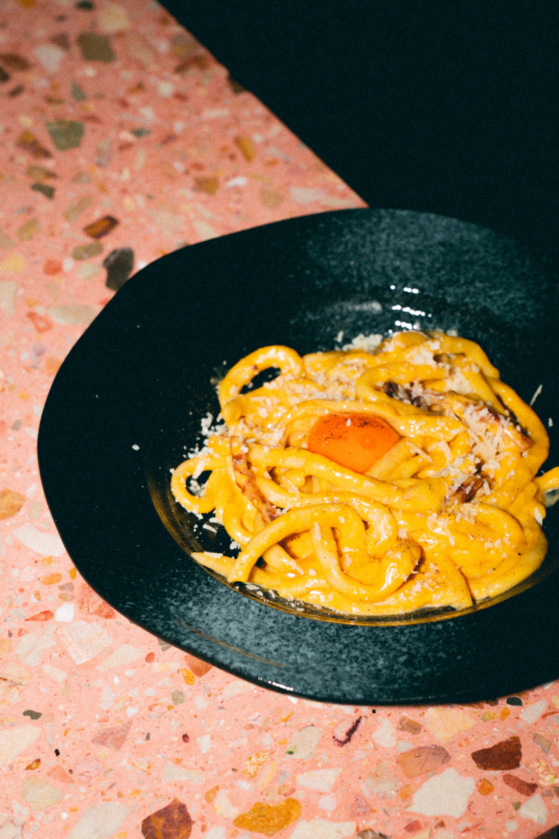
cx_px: 280
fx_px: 1887
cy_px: 420
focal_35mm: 81
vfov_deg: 25.1
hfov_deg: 16.9
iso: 125
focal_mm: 54
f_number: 5
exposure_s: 1/250
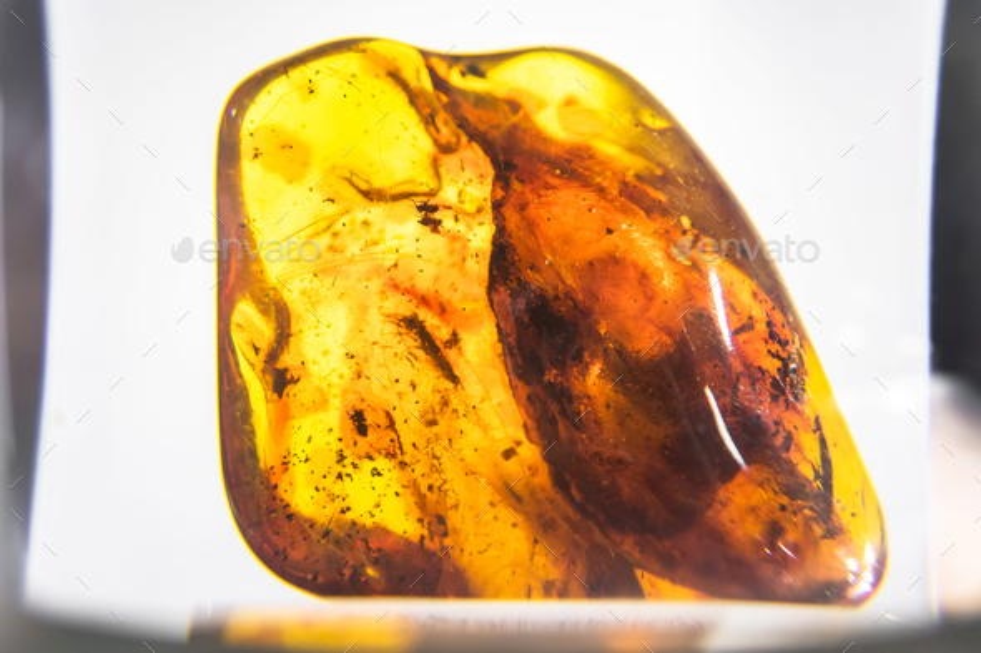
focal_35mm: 41
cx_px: 490
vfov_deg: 32.6
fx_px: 1117
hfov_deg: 47.4
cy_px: 326
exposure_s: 1/100
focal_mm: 15.1
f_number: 2.8
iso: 250
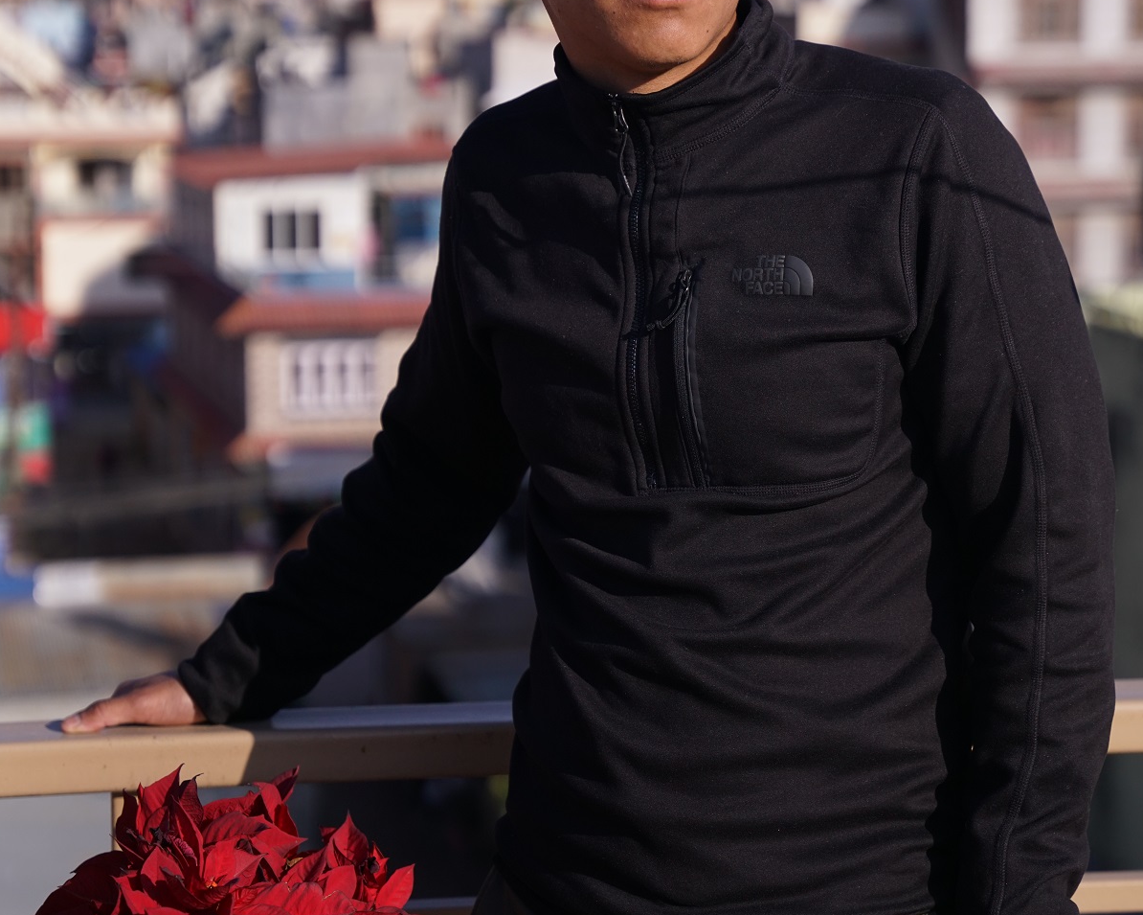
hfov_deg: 19.4
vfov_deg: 15.5
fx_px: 3349
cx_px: 572
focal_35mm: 99
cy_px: 372
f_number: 4
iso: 500
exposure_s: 1/4000
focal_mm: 70
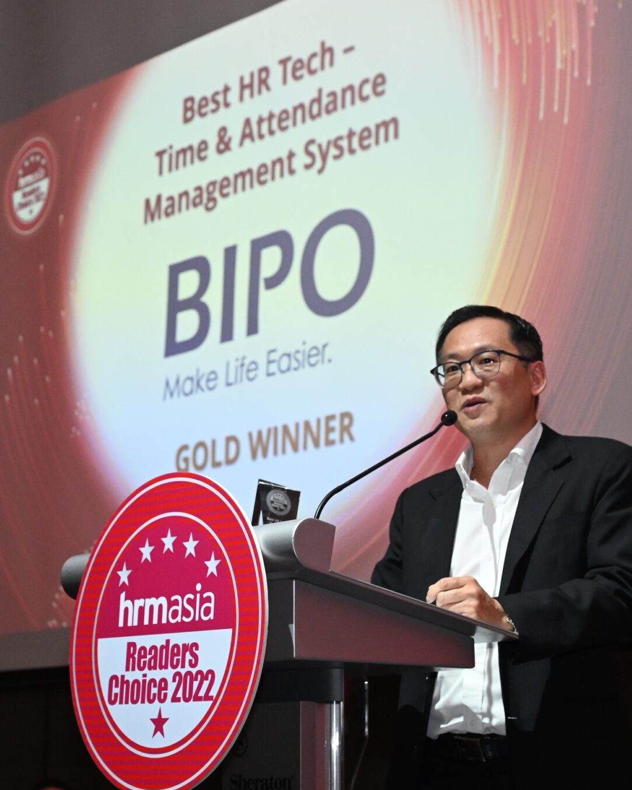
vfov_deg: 21.7
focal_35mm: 88
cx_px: 266
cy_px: 395
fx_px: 2058
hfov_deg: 17.5
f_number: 7.1
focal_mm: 62
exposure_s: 1/160
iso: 5000
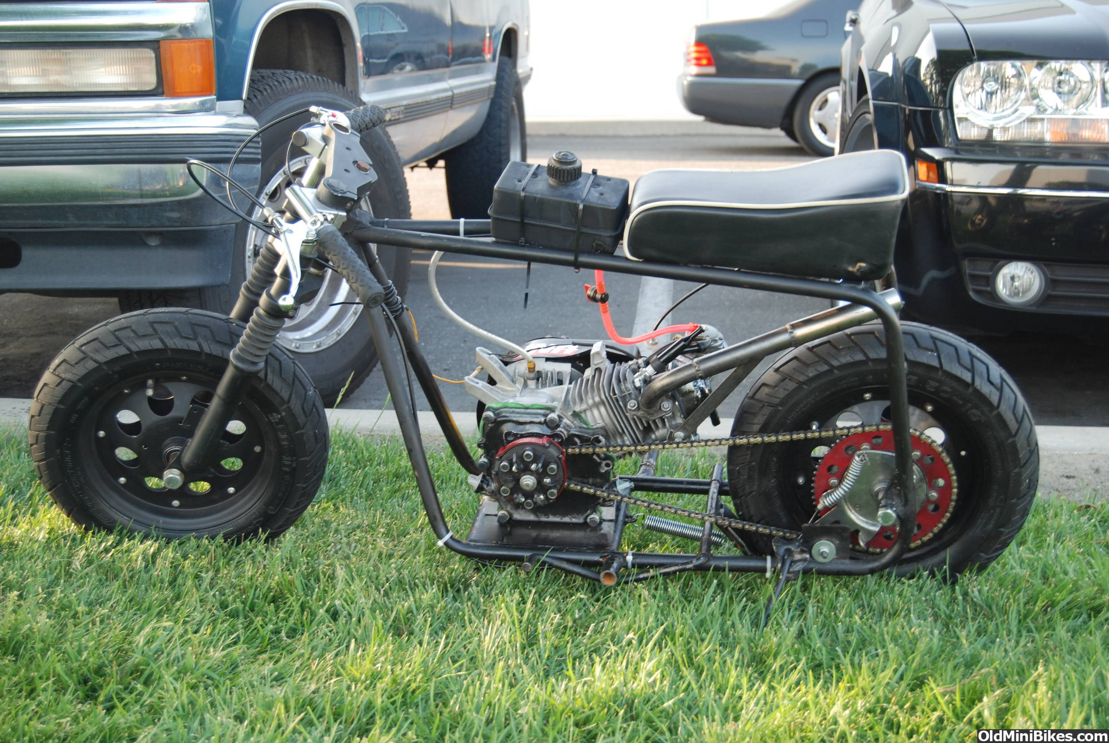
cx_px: 554
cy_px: 372
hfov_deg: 37.8
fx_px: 1619
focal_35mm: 52
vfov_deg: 25.8
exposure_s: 1/50
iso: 200
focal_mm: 35
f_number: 4.8
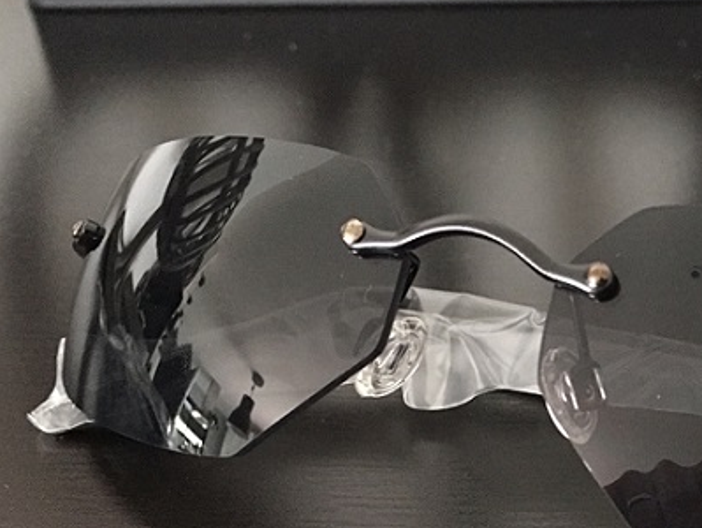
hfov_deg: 32.7
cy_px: 439
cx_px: 574
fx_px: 1157
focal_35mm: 57
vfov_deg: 25.2
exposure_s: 1/4
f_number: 2.2
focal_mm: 4.15
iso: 250
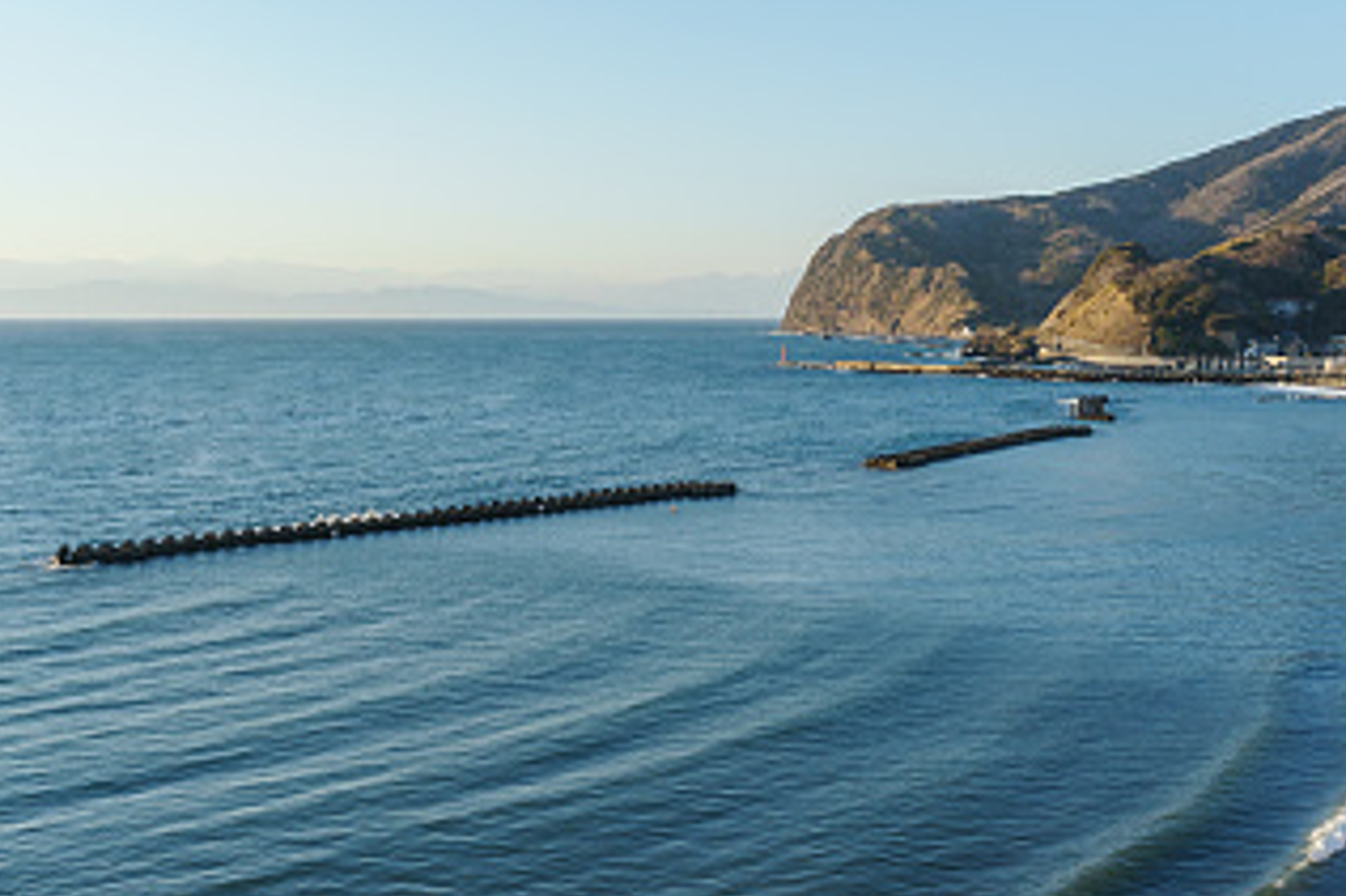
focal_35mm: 45
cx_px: 728
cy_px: 478
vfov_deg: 29.8
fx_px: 1682
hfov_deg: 43.6
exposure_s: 1/60
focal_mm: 28
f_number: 16
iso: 160
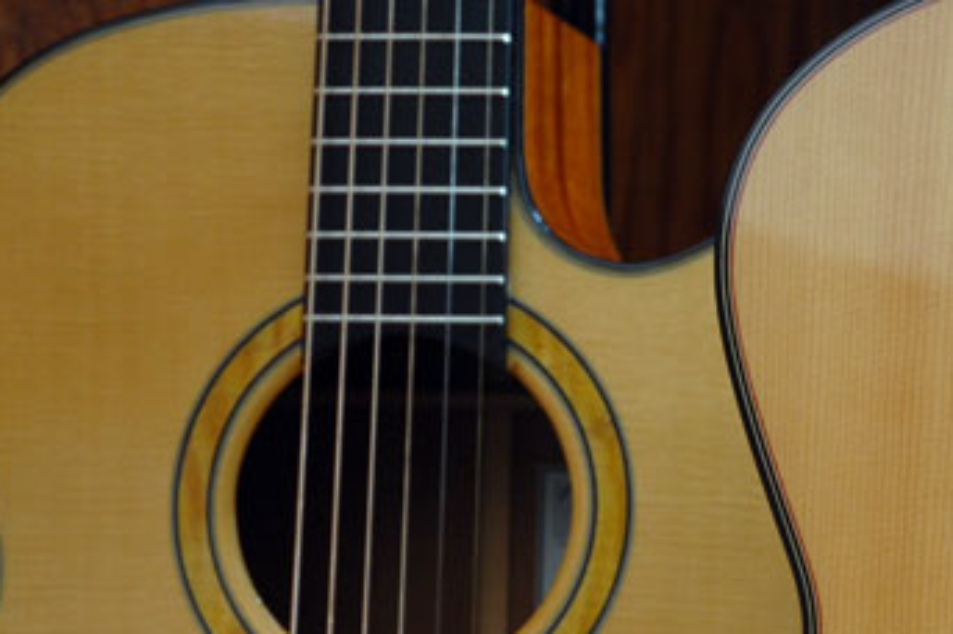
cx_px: 922
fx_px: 4258
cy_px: 694
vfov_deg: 8.4
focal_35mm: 161
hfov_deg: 12.6
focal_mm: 46
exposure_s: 1/50
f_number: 5
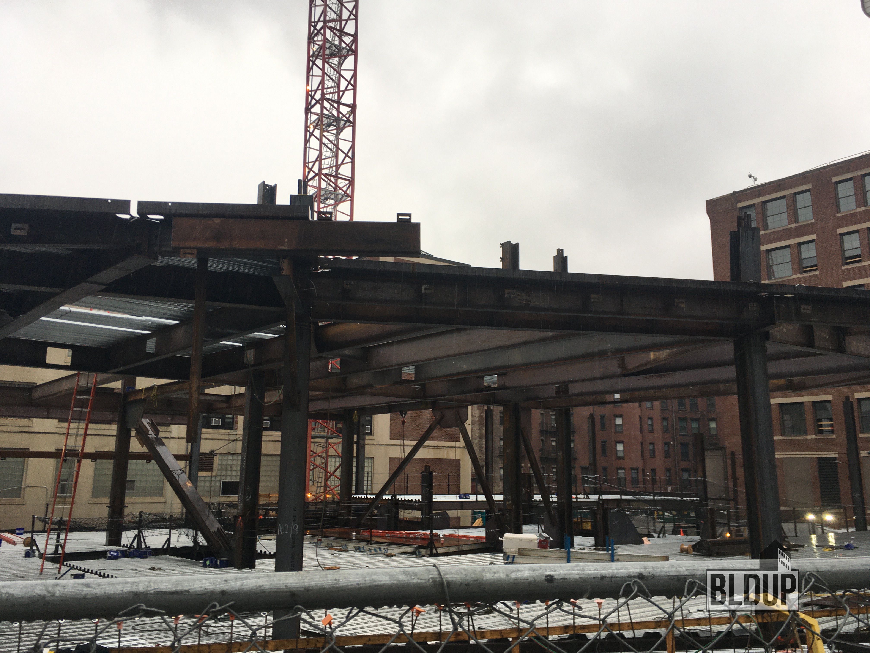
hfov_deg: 61.7
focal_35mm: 29
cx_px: 435
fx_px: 729
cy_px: 326
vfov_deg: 48.2
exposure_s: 1/120
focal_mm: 4.15
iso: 32
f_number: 2.2
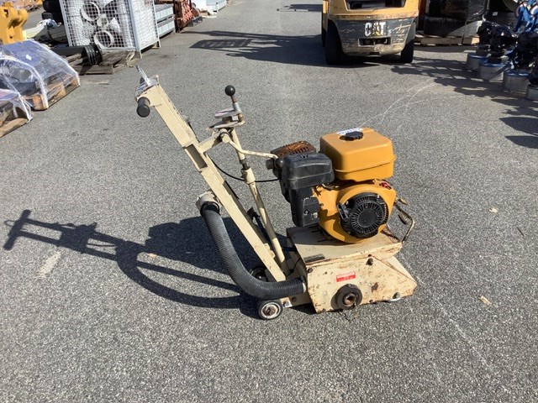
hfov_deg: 58.4
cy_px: 202
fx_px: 482
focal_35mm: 31
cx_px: 269
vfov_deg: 45.4
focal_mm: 3.3
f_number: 2.4
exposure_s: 1/1253
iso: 25
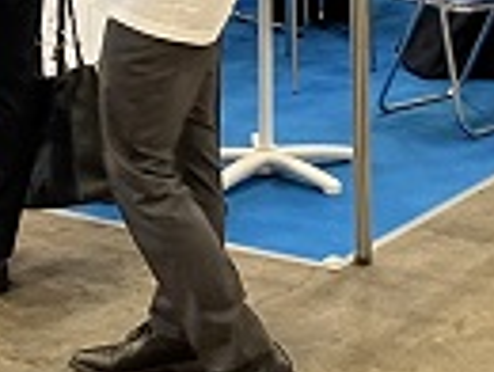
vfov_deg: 10.6
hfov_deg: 14.9
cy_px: -298
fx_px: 1887
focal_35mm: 132
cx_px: 276
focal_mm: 3.99
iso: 64
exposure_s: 1/50
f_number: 1.8
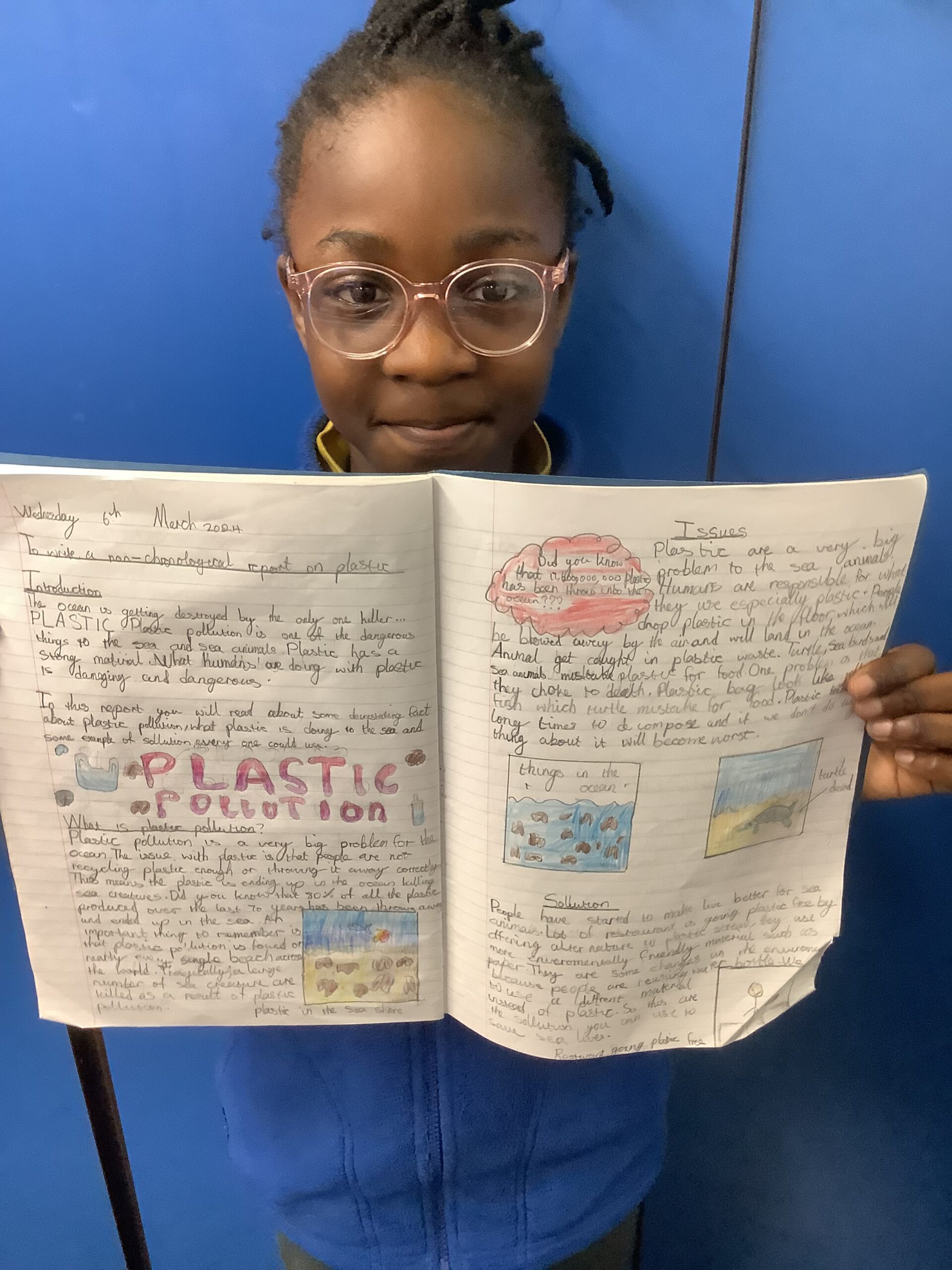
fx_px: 1137
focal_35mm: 31
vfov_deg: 58.4
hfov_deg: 45.4
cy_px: 635
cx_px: 476
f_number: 2.4
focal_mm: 3.3
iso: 250
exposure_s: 1/50
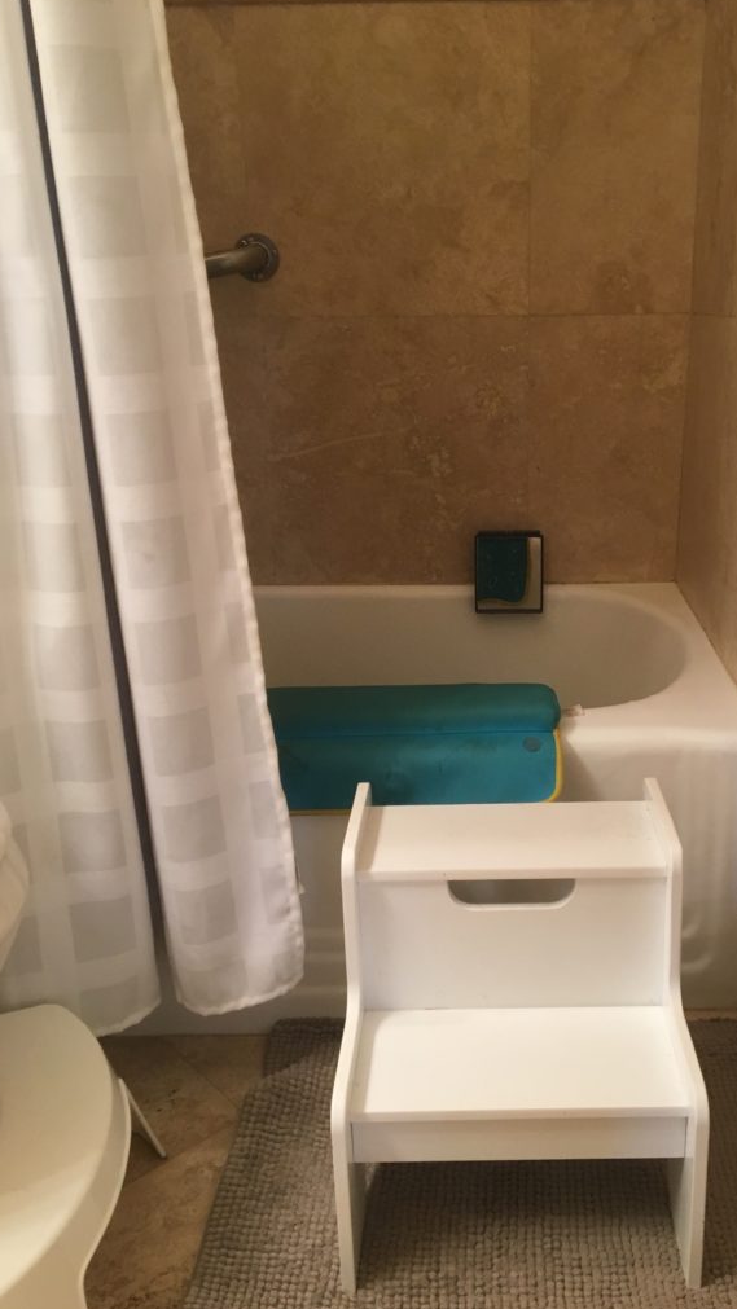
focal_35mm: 32
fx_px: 1111
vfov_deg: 61.0
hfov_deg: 36.4
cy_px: 654
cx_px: 477
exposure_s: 1/30
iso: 100
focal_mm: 4.15
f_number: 2.2
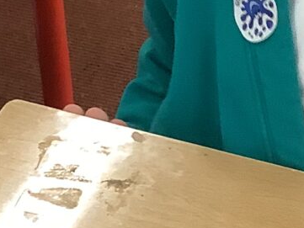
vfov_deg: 8.4
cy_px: 119
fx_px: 1546
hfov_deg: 11.2
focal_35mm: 176
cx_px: 172
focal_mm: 3.3
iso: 160
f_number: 2.4
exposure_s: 1/50
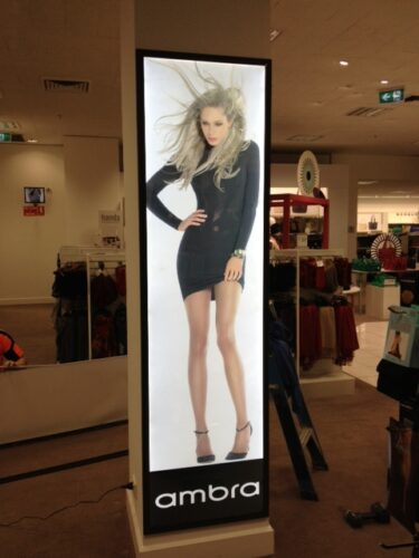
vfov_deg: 52.6
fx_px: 565
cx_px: 210
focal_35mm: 35
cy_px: 279
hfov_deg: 40.7
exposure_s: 1/120
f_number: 2.4
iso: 64
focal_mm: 4.28
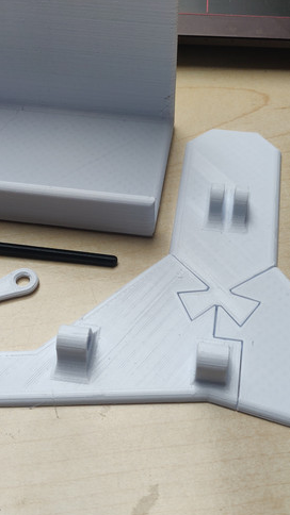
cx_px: 138
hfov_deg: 24.9
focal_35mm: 48
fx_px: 657
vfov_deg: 42.9
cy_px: 249
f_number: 1.7
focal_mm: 4.25
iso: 100
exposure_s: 1/218
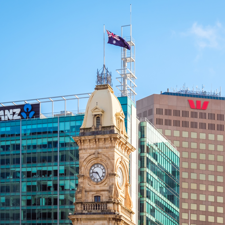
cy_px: 112
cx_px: 101
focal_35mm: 120
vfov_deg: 14.5
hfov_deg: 14.5
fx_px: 882
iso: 200
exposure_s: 1/400
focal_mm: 62.4
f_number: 6.4
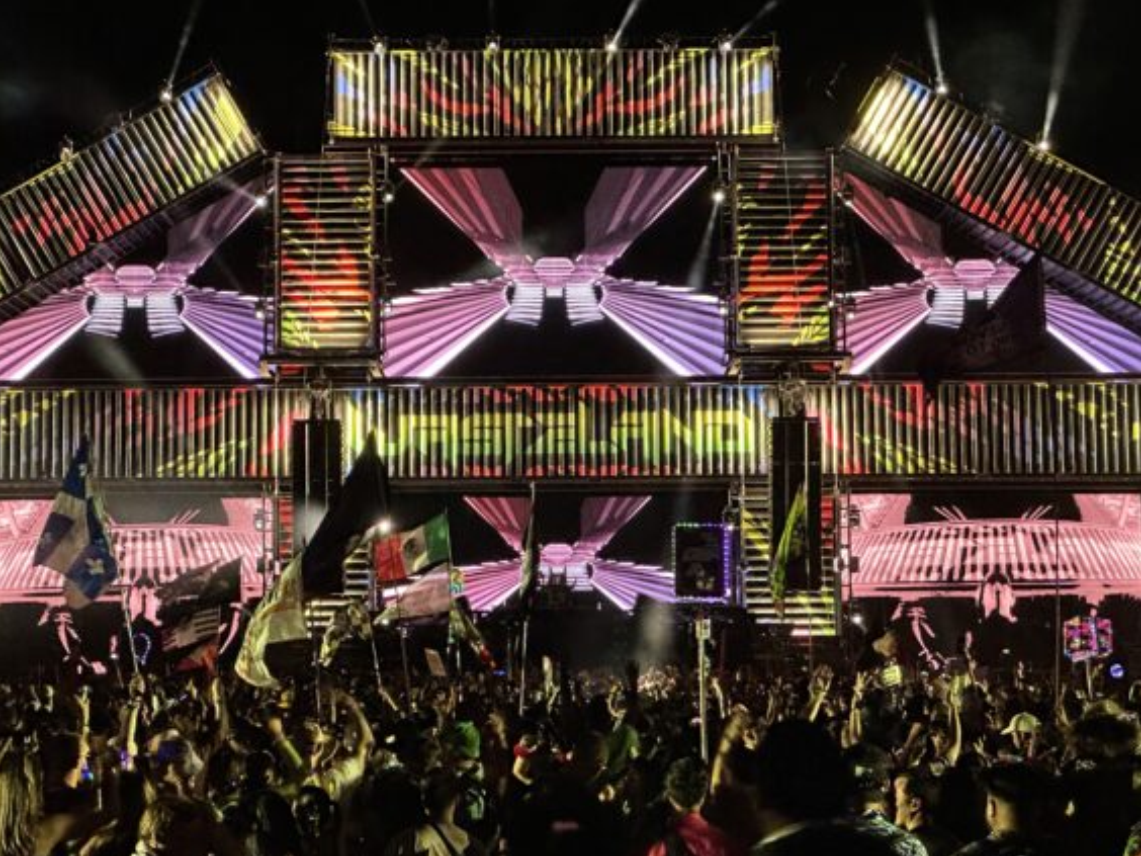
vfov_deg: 17.6
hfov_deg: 23.3
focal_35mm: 84
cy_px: 398
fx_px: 2769
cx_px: 521
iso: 800
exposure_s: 1/50
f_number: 2.8
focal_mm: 9
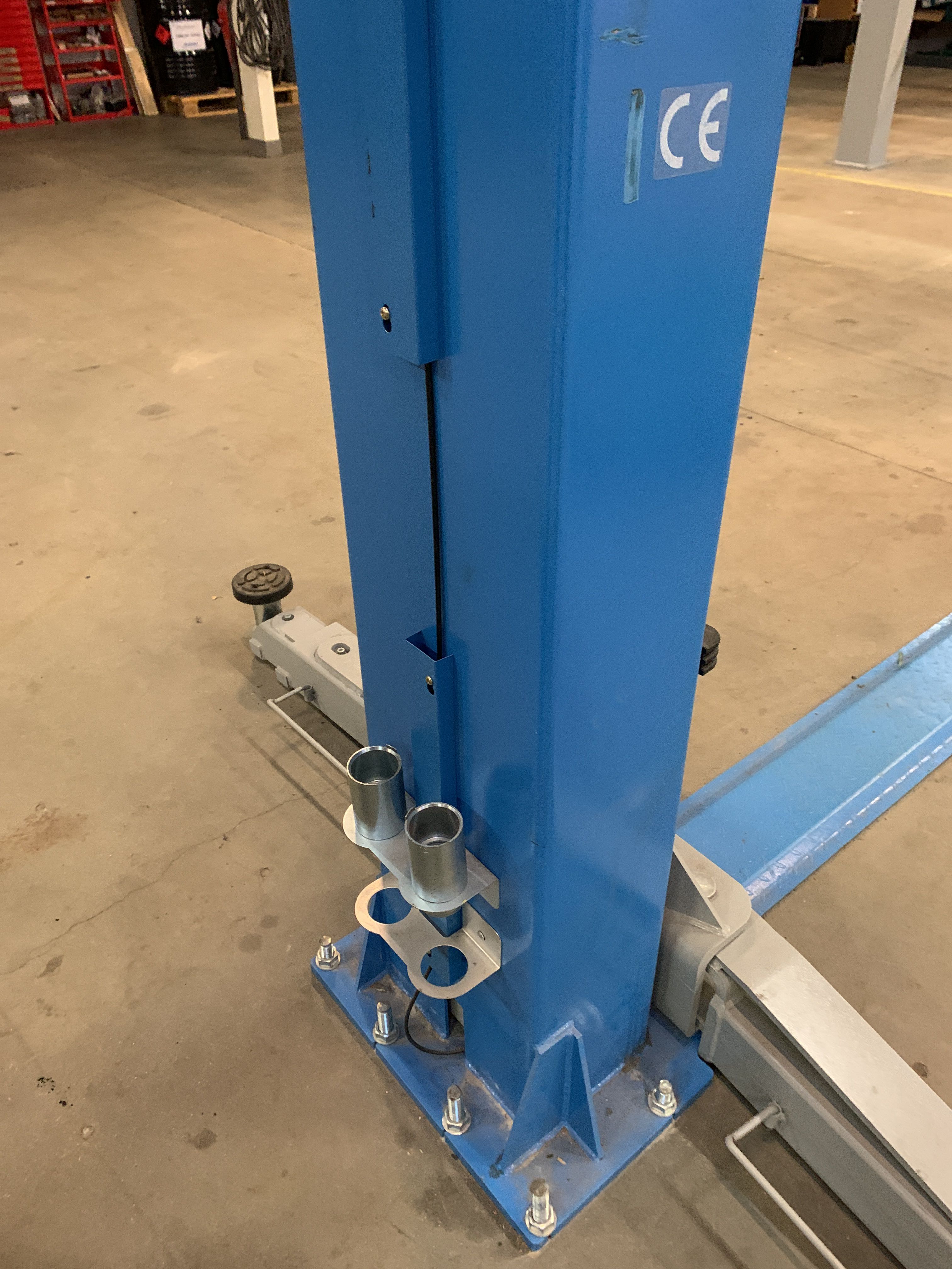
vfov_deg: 67.3
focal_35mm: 26
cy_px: 634
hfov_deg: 53.1
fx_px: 953
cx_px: 476
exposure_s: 1/25
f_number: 1.8
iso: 400
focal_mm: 4.25
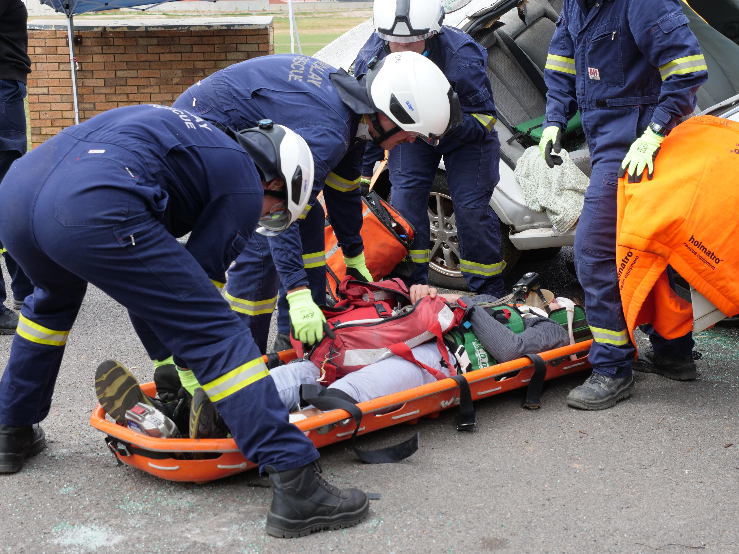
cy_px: 277
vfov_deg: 22.3
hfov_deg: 29.4
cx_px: 370
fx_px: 1409
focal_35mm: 66
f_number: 5
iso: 200
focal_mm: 33
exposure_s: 1/400
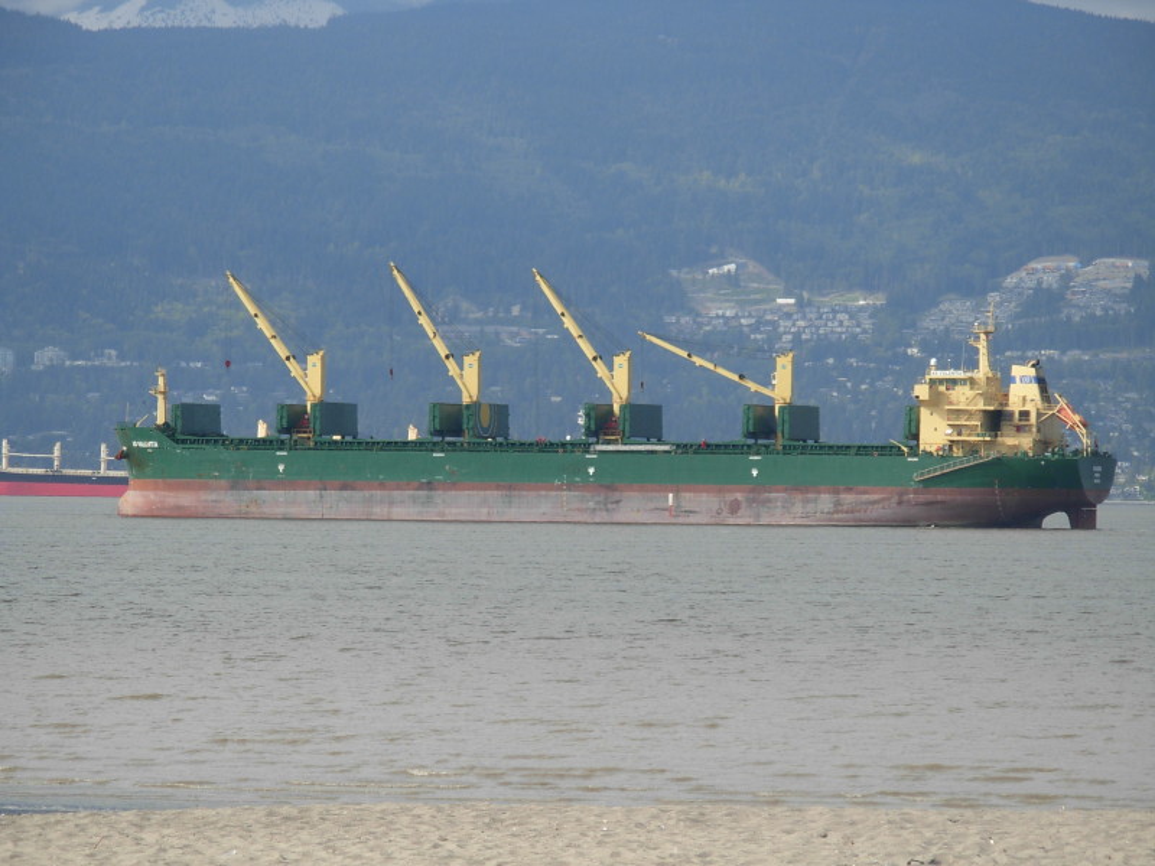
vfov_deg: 7.8
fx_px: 6340
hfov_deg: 10.4
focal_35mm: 190
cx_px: 578
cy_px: 433
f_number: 5
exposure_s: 1/362
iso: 79
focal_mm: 31.4
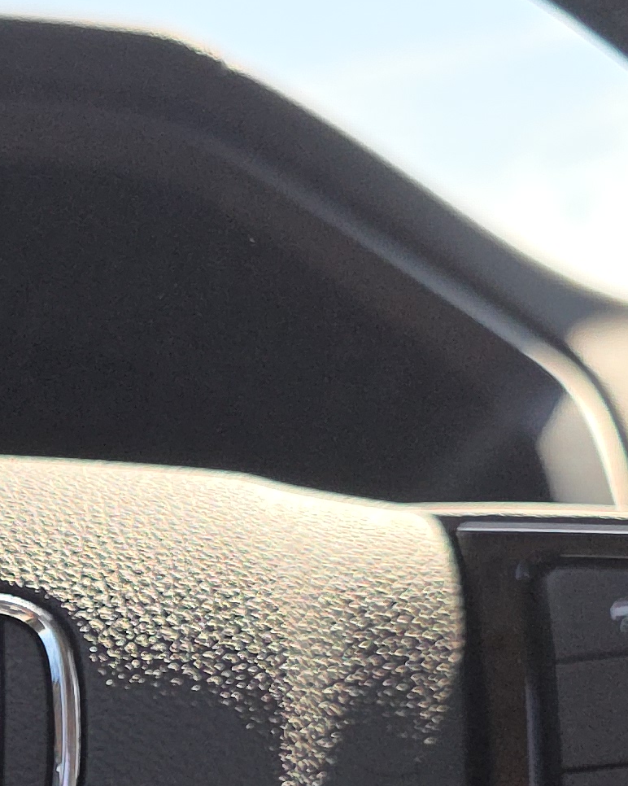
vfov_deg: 19.7
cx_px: -208
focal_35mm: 93
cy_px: 865
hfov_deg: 15.6
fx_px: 2162
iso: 80
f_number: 1.7
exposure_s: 1/2082
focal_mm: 6.3
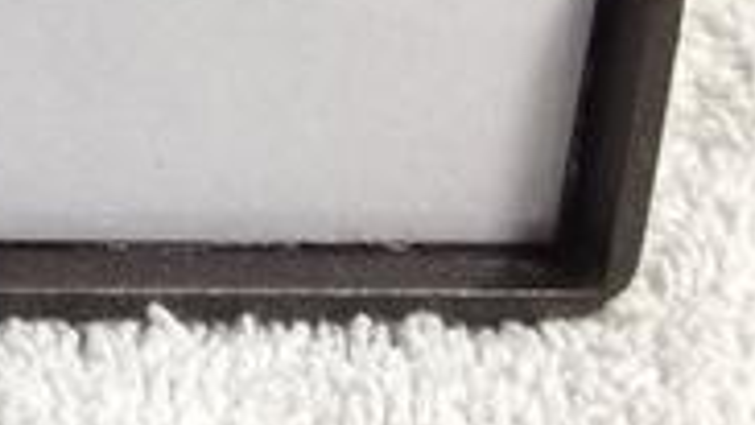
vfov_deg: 7.1
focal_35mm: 167
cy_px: -342
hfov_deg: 11.6
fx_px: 3344
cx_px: -722
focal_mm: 4.28
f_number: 2.4
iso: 64
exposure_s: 1/33
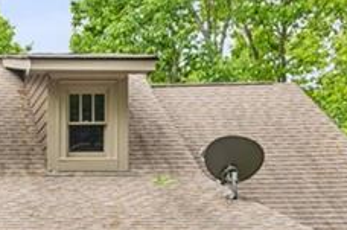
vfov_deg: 16.3
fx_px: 779
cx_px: -78
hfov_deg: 22.9
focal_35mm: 81
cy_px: 249
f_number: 5.6
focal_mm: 18
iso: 100
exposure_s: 1/60
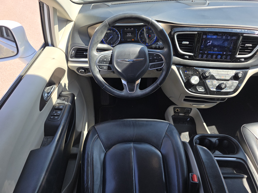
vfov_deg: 58.9
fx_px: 171
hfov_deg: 73.9
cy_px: 96
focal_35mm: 23
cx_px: 129
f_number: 1.7
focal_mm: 6.3
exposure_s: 1/1339
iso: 80
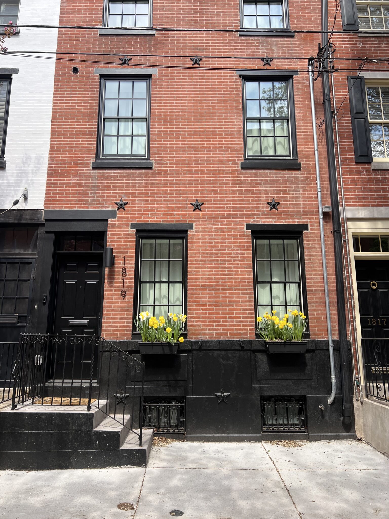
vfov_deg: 67.3
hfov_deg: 53.1
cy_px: 260
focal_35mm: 26
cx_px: 194
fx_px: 390
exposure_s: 1/1645
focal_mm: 5.7
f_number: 1.5
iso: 50
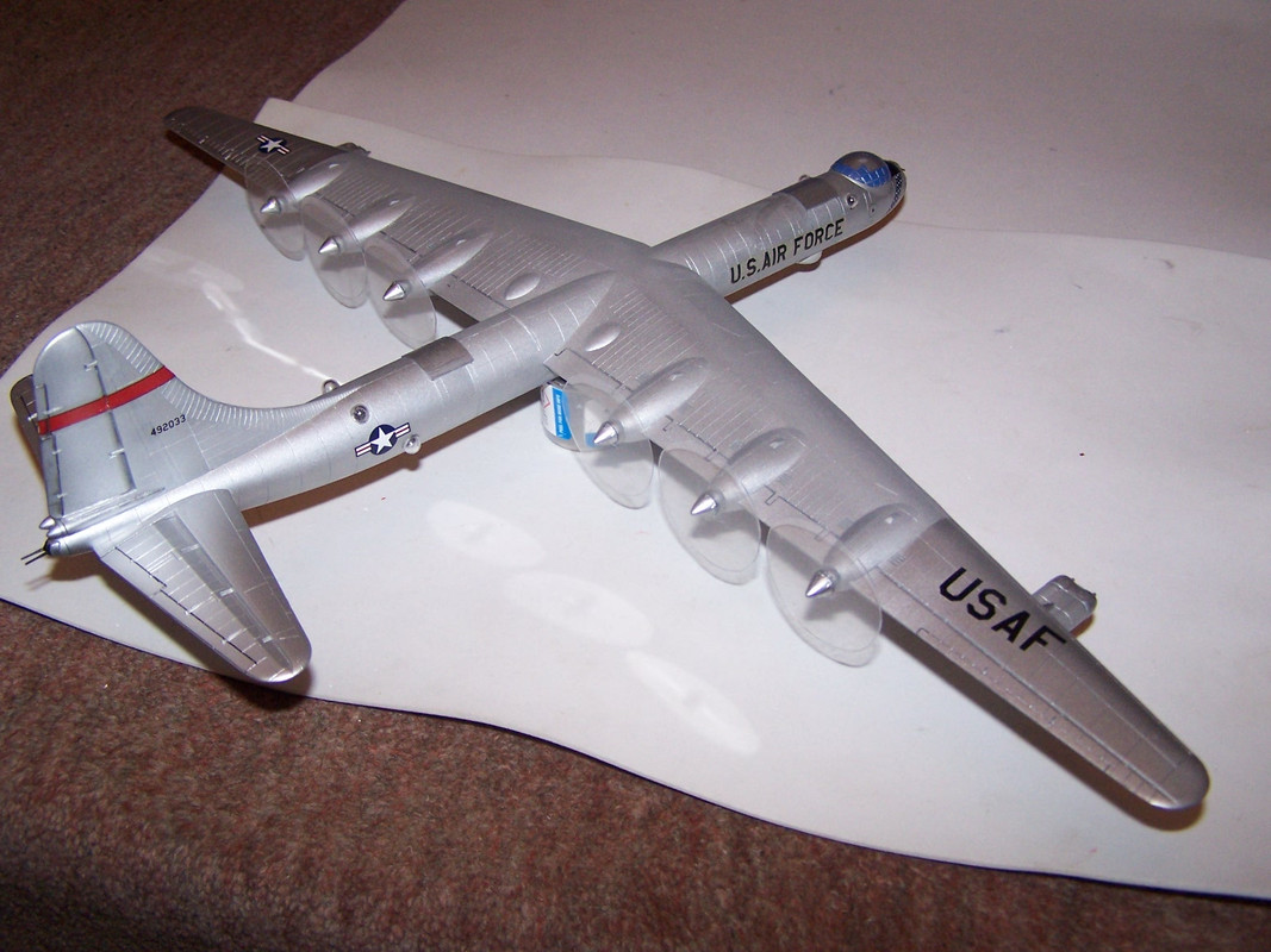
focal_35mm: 38
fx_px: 1395
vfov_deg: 37.7
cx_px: 636
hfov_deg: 49.0
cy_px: 476
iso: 140
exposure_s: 1/60
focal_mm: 6.3
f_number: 2.8
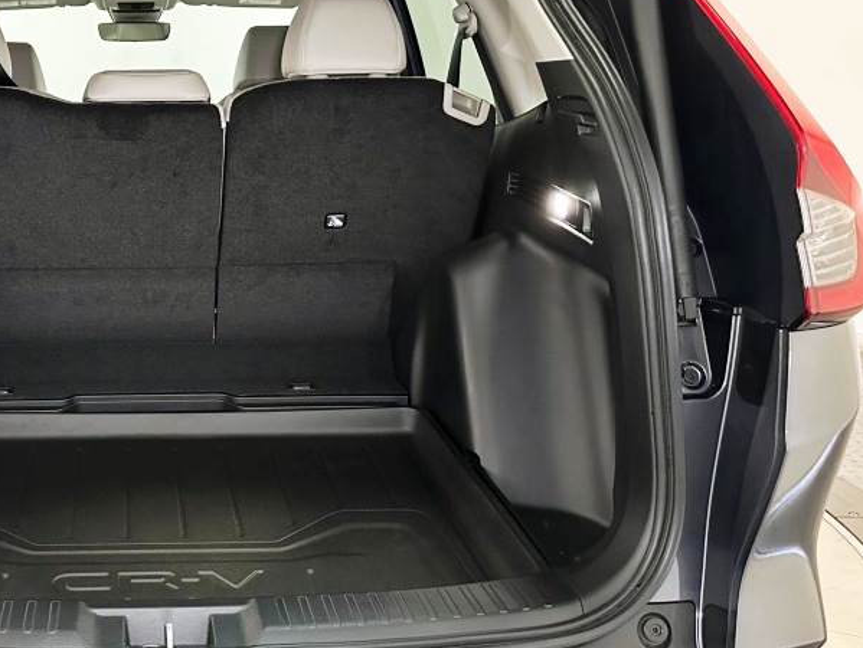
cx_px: 154
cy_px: 373
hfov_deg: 43.3
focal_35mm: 41
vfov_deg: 35.1
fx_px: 1023
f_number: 1.78
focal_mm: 6.86
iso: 1000
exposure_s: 1/30
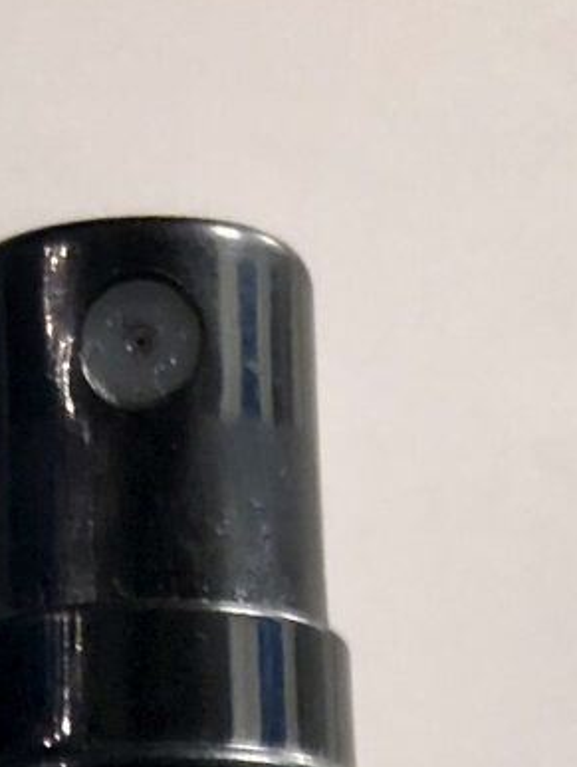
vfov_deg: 11.1
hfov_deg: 10.0
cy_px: 1877
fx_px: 3284
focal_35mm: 148
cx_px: 139
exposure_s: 1/15
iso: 50
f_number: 1.8
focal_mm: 4
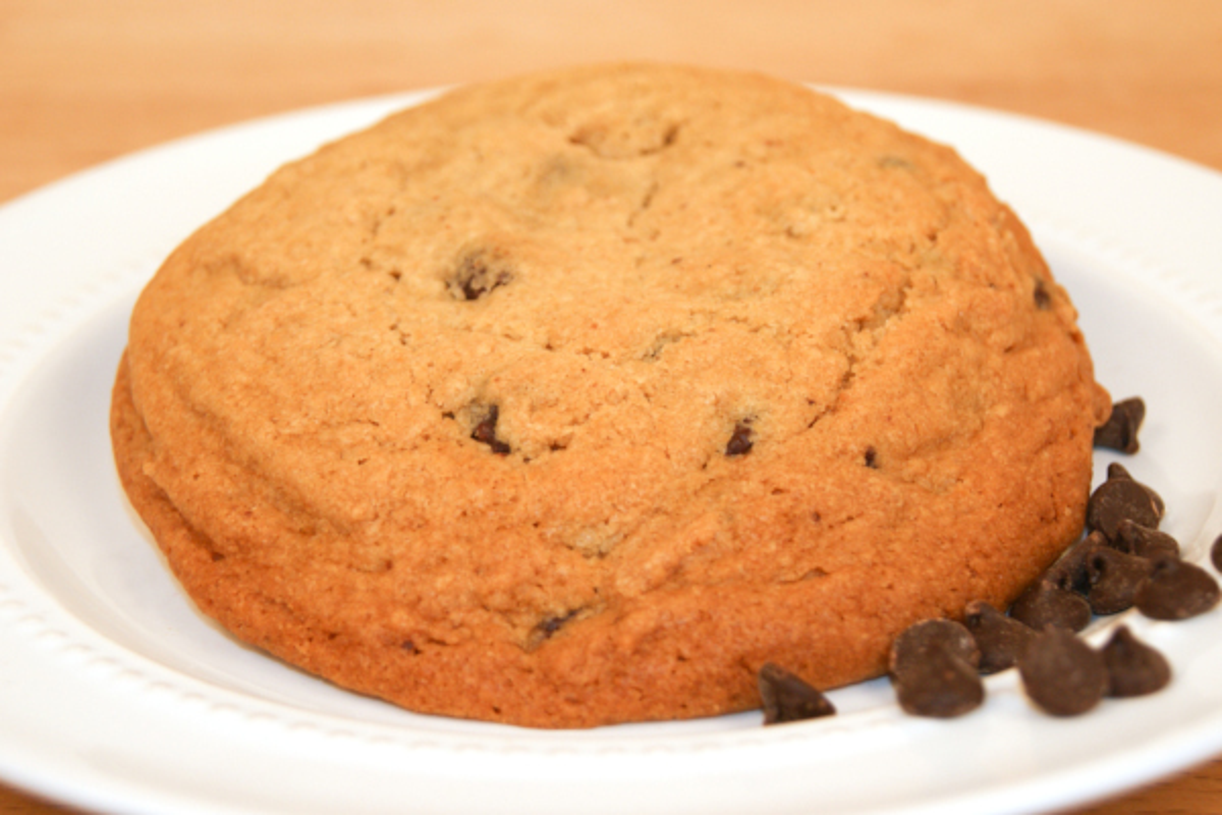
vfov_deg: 20.2
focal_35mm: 68
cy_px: 408
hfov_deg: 29.9
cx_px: 611
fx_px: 2291
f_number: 5.6
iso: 160
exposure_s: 1/125
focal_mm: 45
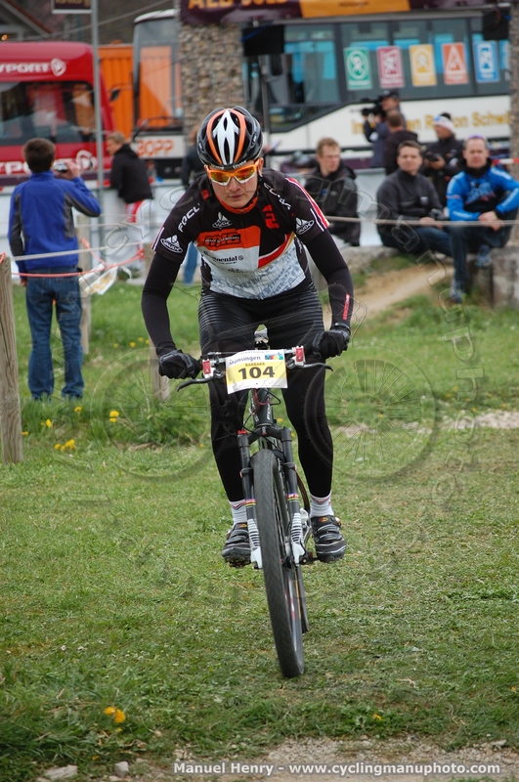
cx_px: 260
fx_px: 4067
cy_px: 391
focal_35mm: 188
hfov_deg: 7.3
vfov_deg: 11.0
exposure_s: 1/500
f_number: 5
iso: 400
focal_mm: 125
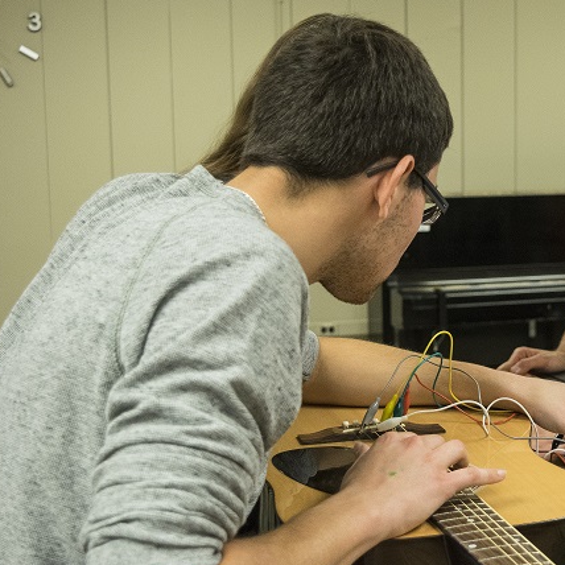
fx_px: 1237
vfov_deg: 25.7
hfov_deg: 25.2
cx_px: 477
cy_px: 297
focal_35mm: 67
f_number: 4.2
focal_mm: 30
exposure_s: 1/160
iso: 1000
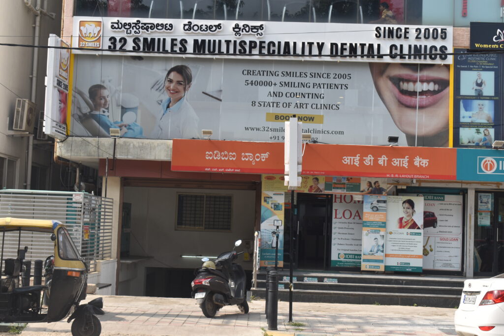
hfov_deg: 35.0
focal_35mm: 57
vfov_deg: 23.8
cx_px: 252
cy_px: 168
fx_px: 798
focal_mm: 38
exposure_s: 1/250
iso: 250
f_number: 8
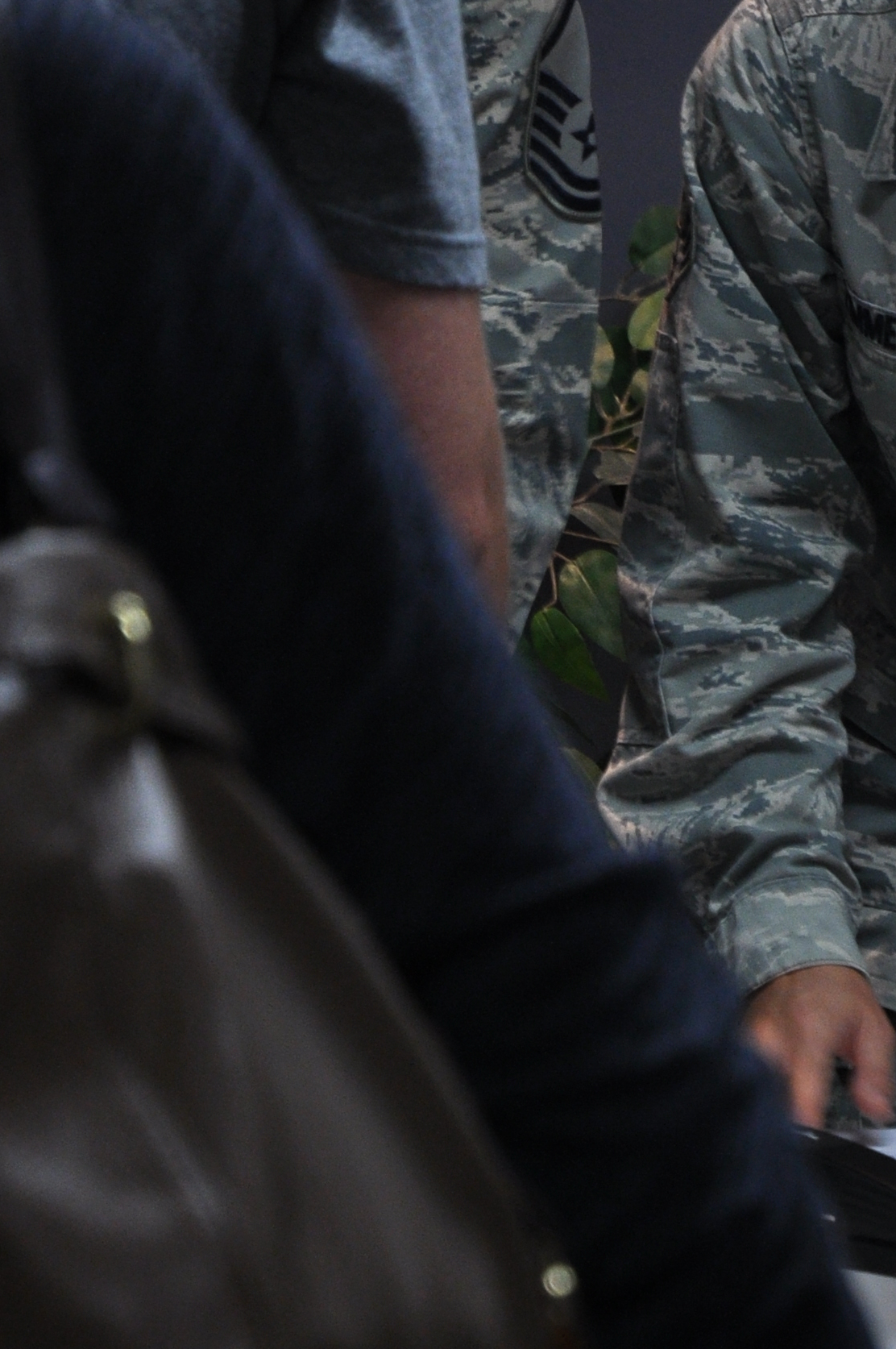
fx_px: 10067
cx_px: 1011
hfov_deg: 5.1
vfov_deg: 7.7
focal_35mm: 269
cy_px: 679
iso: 400
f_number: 5
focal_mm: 70
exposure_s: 1/30
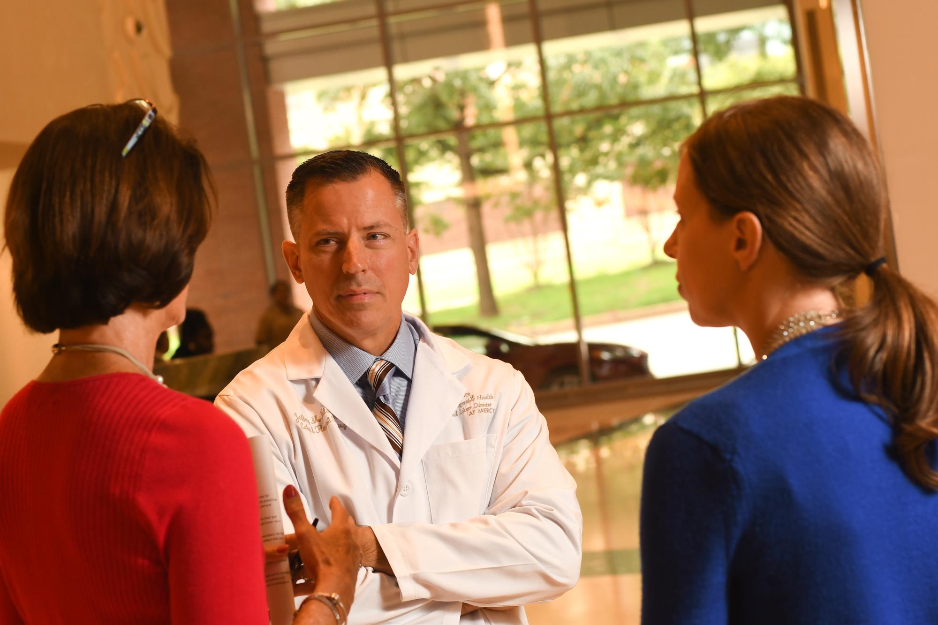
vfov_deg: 18.2
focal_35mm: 75
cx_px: 469
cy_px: 312
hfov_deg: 27.0
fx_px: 1954
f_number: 5
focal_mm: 50
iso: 500
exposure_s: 1/125
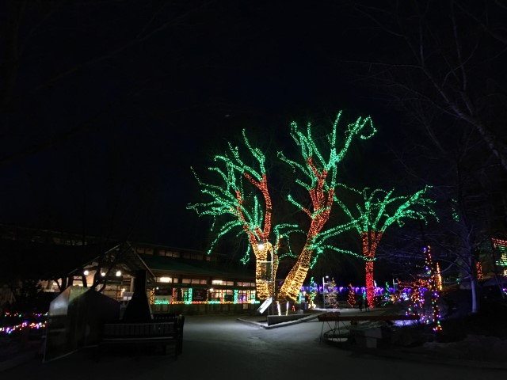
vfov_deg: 48.2
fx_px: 425
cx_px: 254
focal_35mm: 29
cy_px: 190
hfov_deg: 61.7
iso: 160
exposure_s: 1/4
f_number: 2.2
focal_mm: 4.15
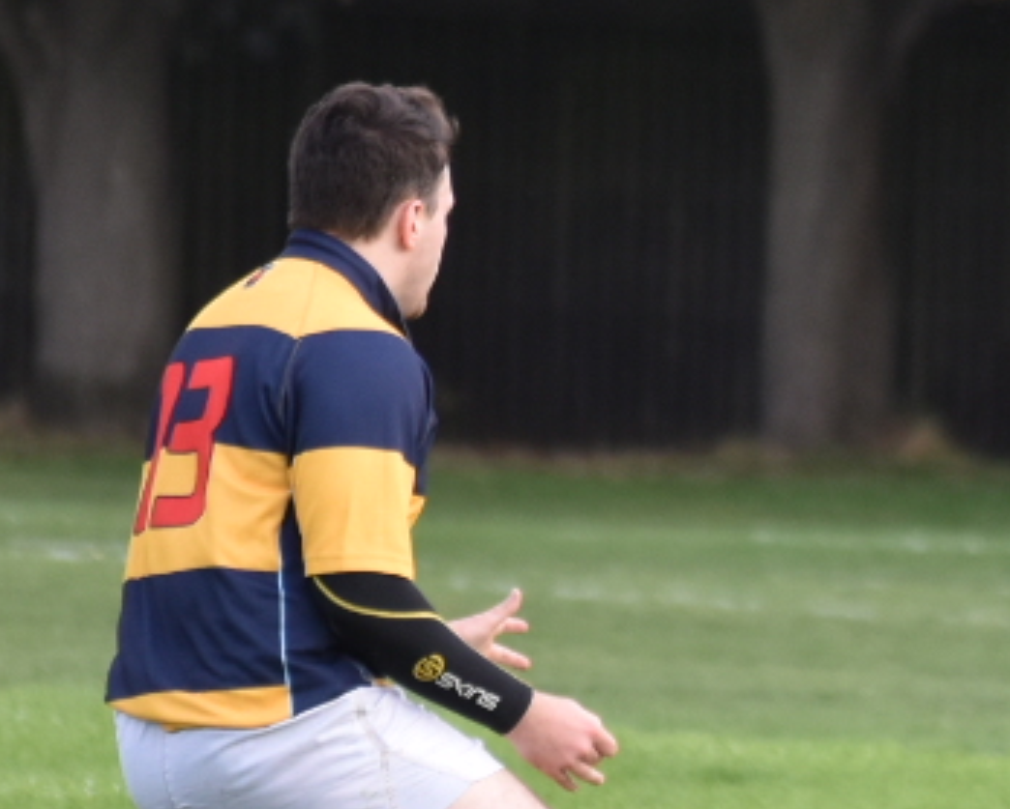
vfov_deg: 1.2
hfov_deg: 1.5
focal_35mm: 1276
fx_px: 38180
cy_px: 606
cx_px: 1585
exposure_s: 1/1000
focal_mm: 195
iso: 500
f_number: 4.8
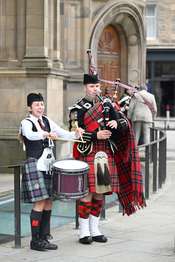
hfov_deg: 11.0
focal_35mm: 125
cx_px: 88
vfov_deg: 16.4
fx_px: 911
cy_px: 131
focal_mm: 125
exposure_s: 1/800
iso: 640
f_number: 4
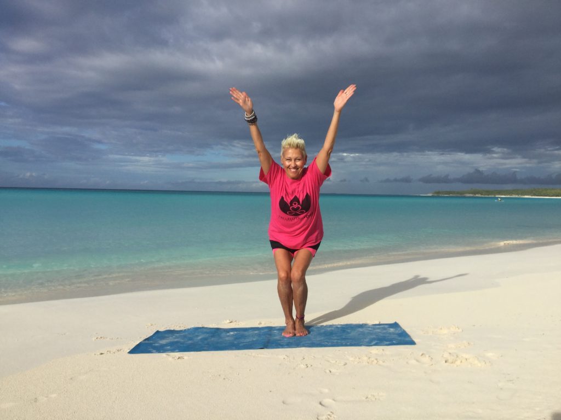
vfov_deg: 45.4
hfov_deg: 58.4
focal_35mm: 31
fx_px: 502
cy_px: 210
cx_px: 280
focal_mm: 3.3
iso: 25
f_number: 2.4
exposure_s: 1/2632
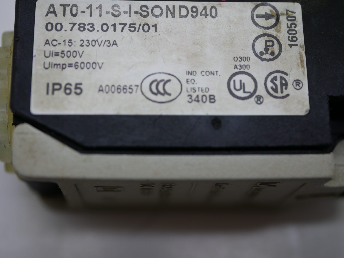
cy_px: 129
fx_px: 596
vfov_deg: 24.4
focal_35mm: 60
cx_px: 172
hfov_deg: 32.2
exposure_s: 1/125
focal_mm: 30
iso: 200
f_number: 2.8
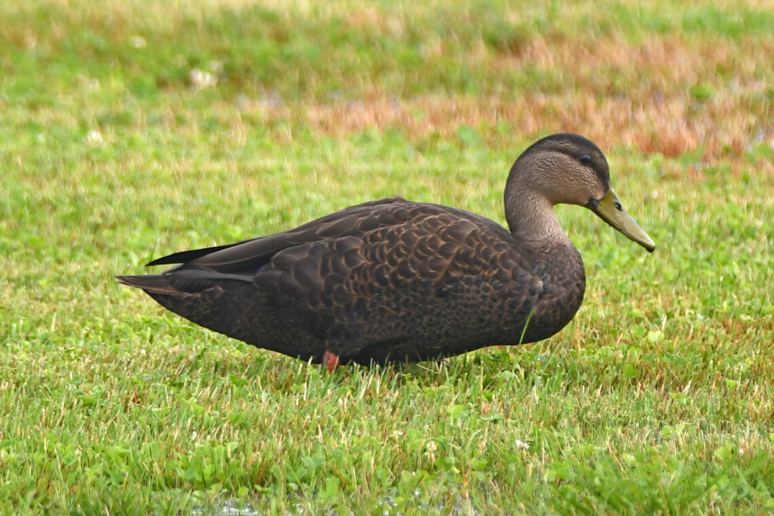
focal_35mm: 600
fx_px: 12899
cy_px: 258
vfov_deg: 2.3
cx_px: 387
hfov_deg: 3.4
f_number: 6
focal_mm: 400
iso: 200
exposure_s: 1/500
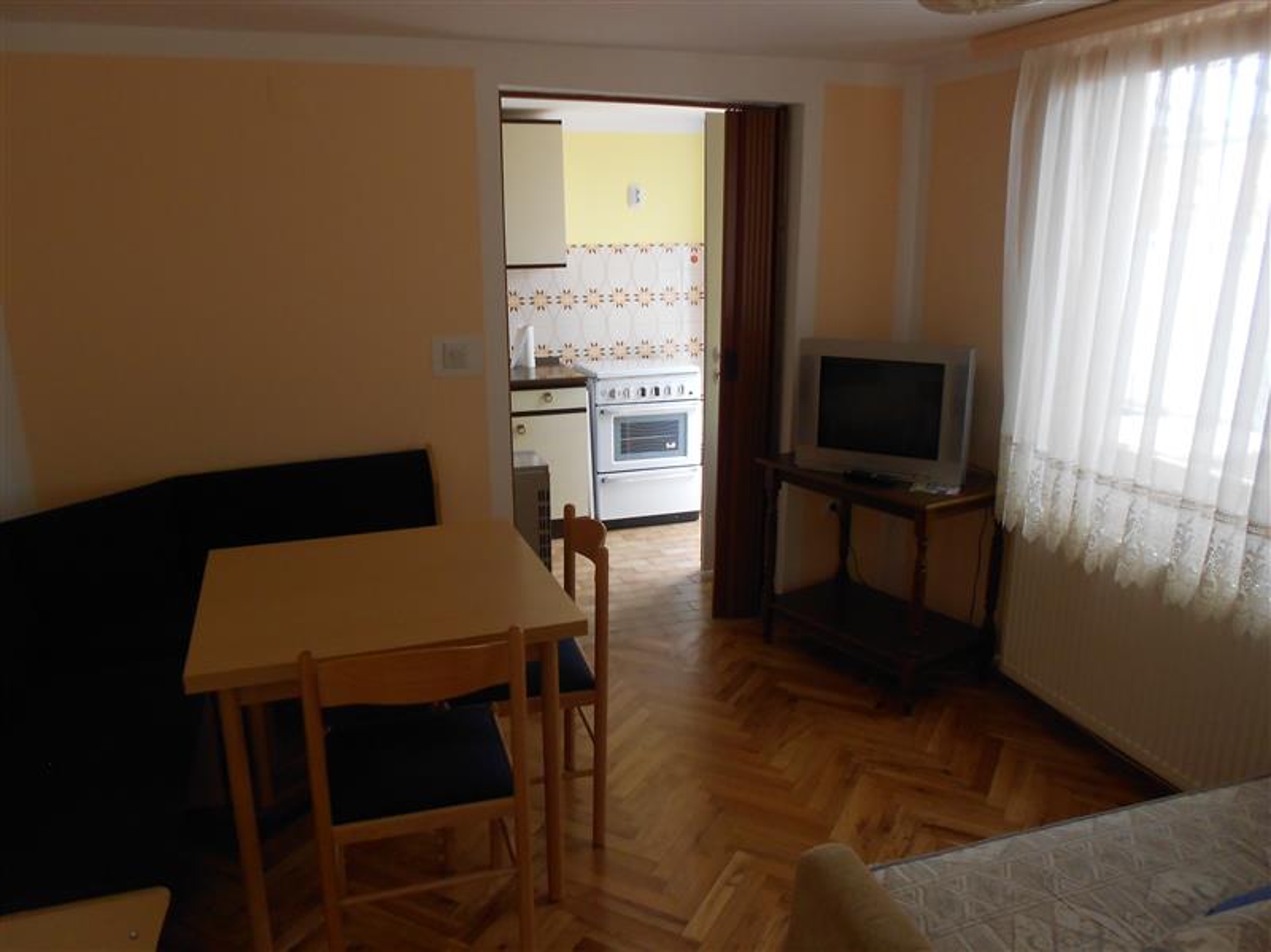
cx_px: 636
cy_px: 476
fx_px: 954
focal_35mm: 26
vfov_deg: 53.0
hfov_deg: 67.3
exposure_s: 1/30
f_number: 3.2
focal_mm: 4.6
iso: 160
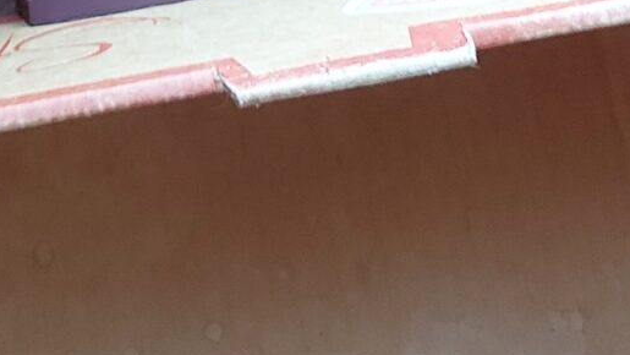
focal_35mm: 104
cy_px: -580
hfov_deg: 19.8
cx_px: -24
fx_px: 1738
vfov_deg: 9.8
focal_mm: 5.23
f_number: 1.8
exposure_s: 1/30
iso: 250
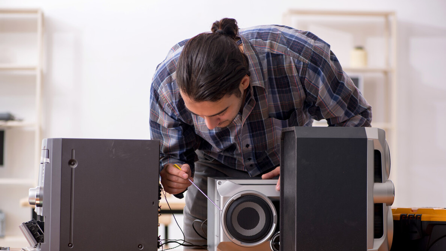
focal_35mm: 111
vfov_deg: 10.9
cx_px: 222
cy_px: 145
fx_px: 1313
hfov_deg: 19.3
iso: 125
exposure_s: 1/100
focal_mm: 105
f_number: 5
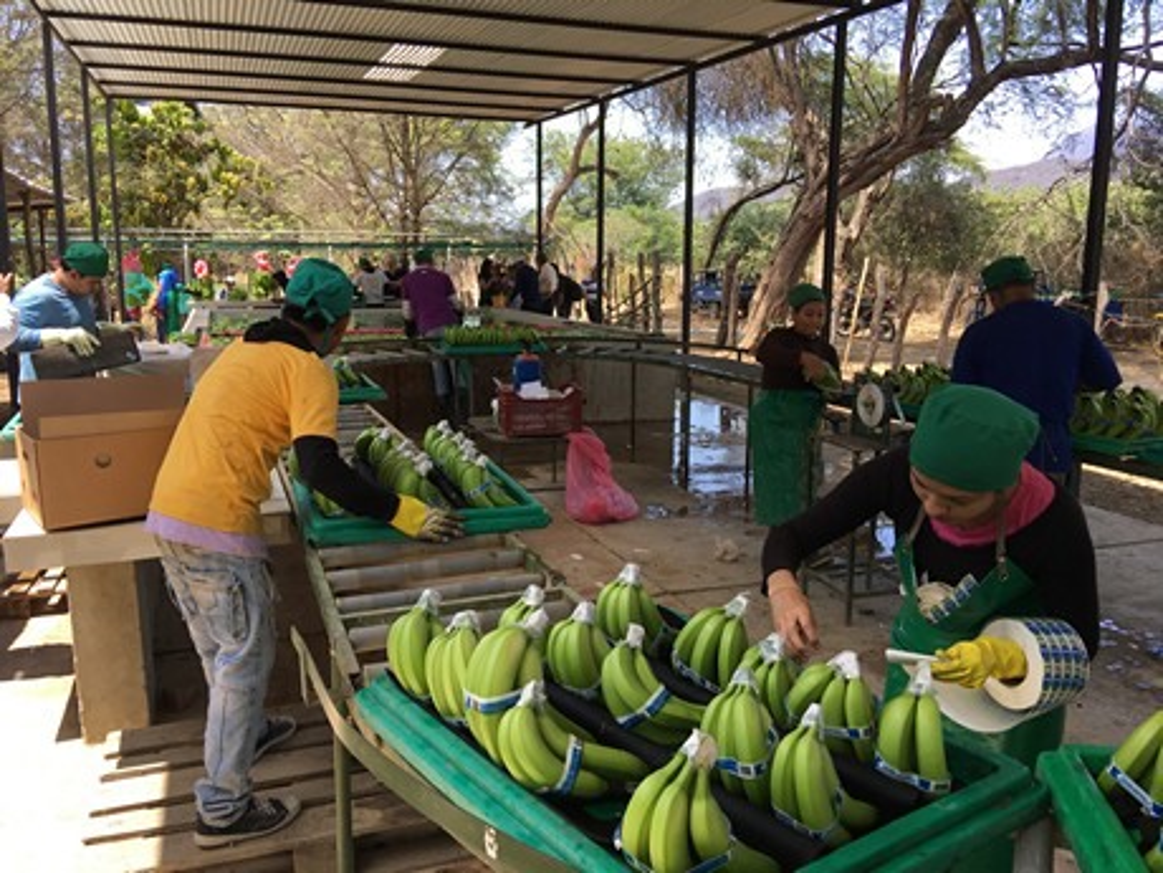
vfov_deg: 48.2
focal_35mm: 29
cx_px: 582
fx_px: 974
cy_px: 436
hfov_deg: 61.7
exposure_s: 1/409
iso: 25
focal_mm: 4.15
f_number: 2.2
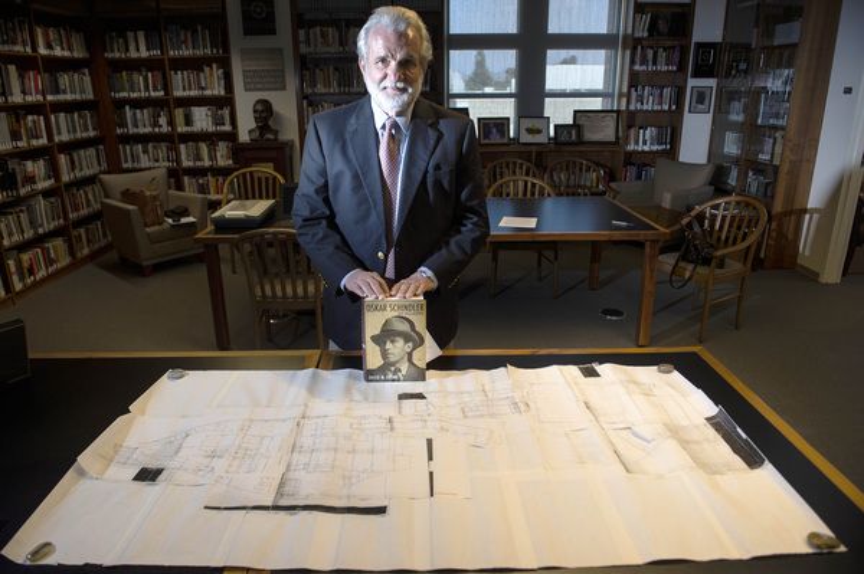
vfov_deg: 53.1
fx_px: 576
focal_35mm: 24
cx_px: 432
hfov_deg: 73.8
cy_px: 287
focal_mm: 24
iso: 400
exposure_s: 1/125
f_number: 4
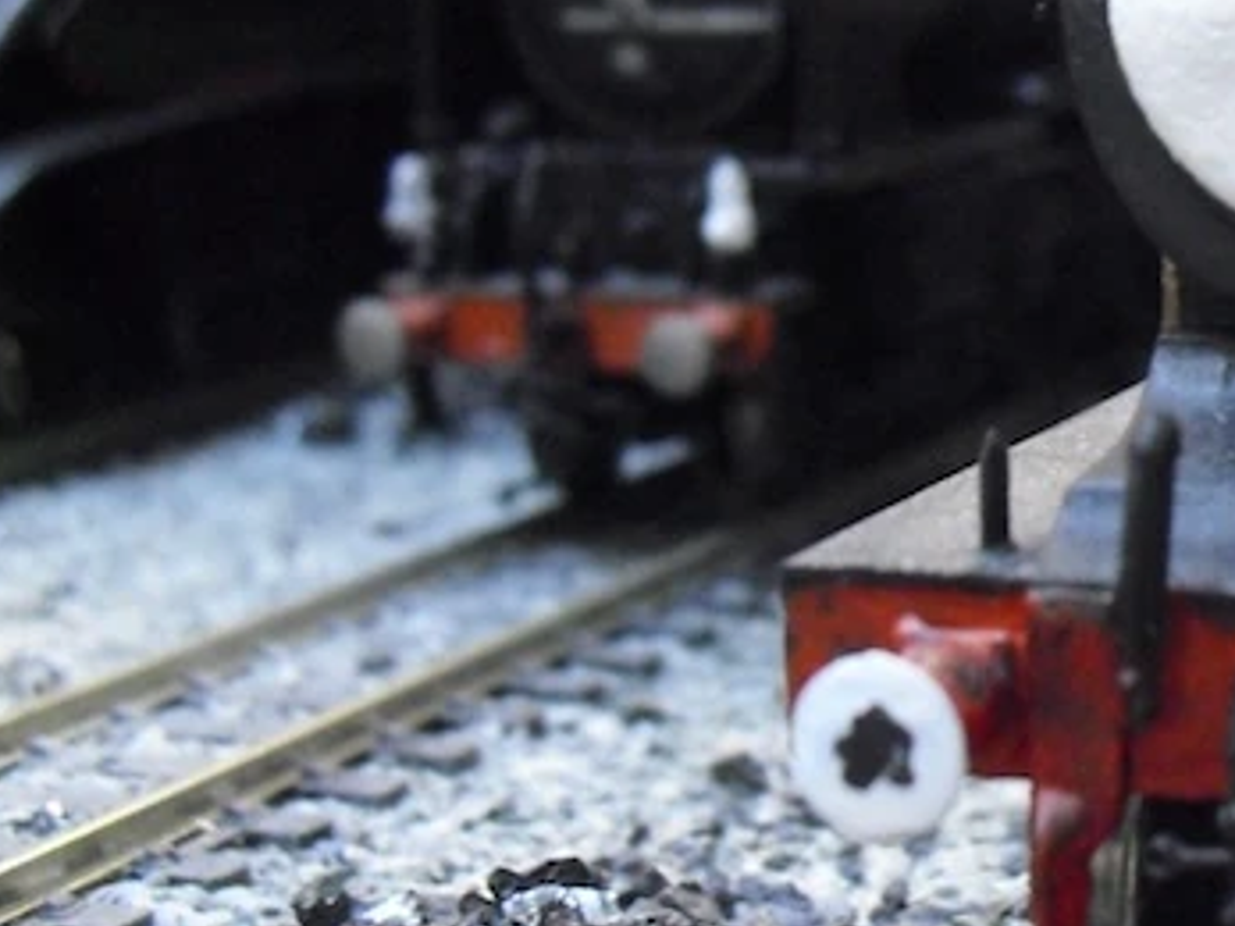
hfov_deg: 22.2
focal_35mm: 83
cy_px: 207
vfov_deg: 17.6
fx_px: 2960
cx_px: 1384
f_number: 3.1
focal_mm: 6.3
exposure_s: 1/20
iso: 800
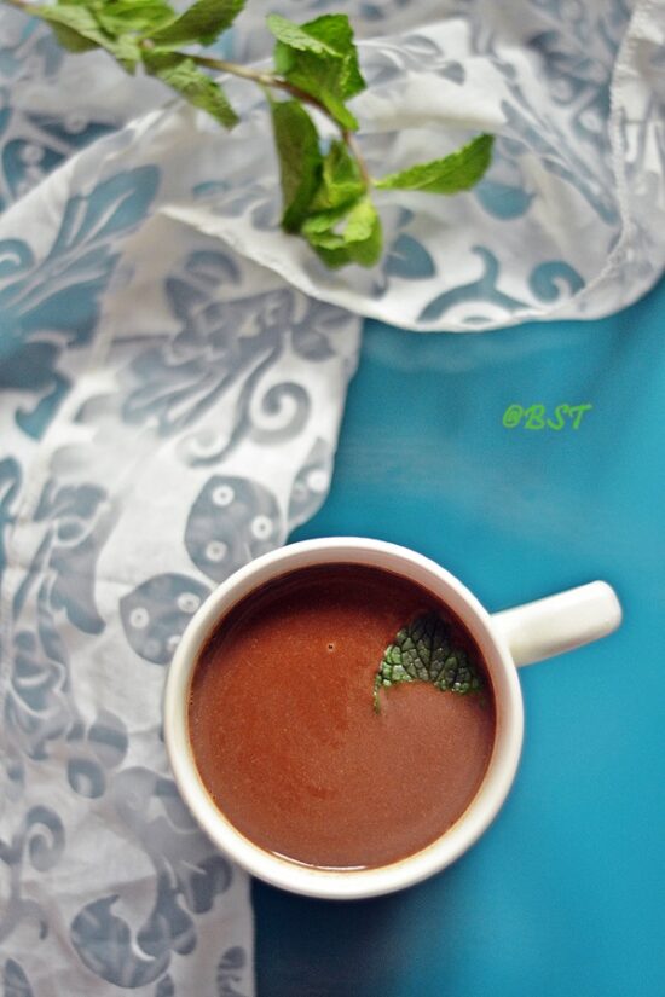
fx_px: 2078
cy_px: 498
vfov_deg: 27.0
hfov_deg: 18.2
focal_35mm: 75
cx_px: 332
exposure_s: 1/60
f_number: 1.8
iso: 1100
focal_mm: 50
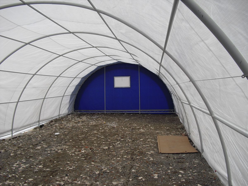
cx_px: 124
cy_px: 93
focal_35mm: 36
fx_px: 258
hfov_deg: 51.4
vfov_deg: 39.7
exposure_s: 1/200
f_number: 3.1
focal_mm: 6.3
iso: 100
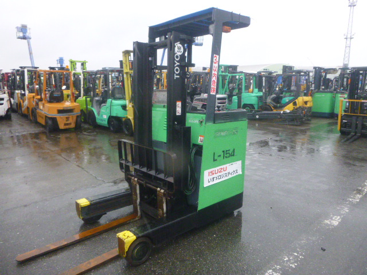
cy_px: 138
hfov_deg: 69.4
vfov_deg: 54.9
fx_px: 265
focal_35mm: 25
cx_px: 184
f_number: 3.9
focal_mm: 4.5
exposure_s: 1/250
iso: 400
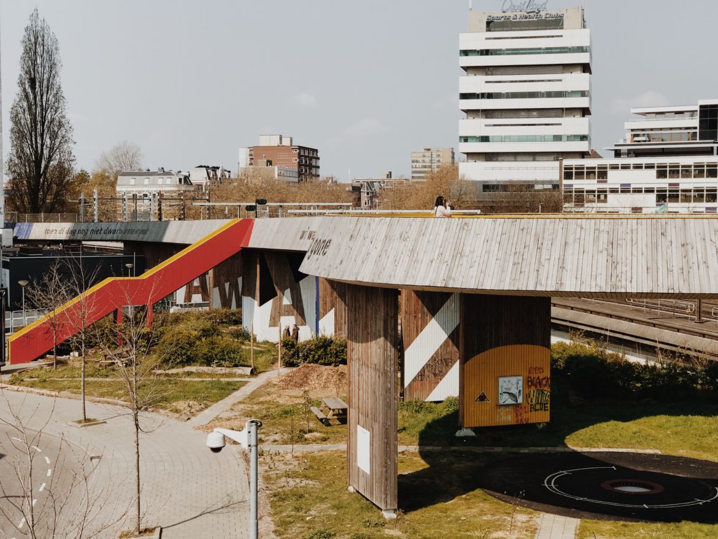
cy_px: 270
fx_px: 1183
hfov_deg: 33.8
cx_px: 359
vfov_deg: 25.7
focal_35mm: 57
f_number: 2.8
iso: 20
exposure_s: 1/833
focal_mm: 6.6
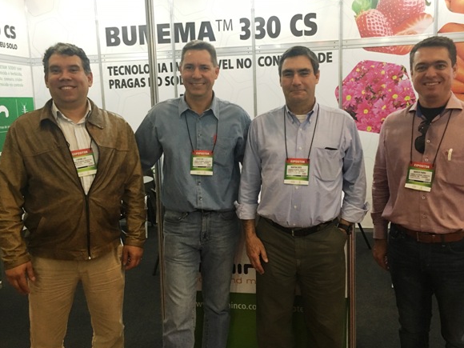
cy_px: 162
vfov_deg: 44.1
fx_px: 429
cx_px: 243
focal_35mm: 32
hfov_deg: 56.8
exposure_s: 1/30
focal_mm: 4.15
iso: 160
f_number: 2.2
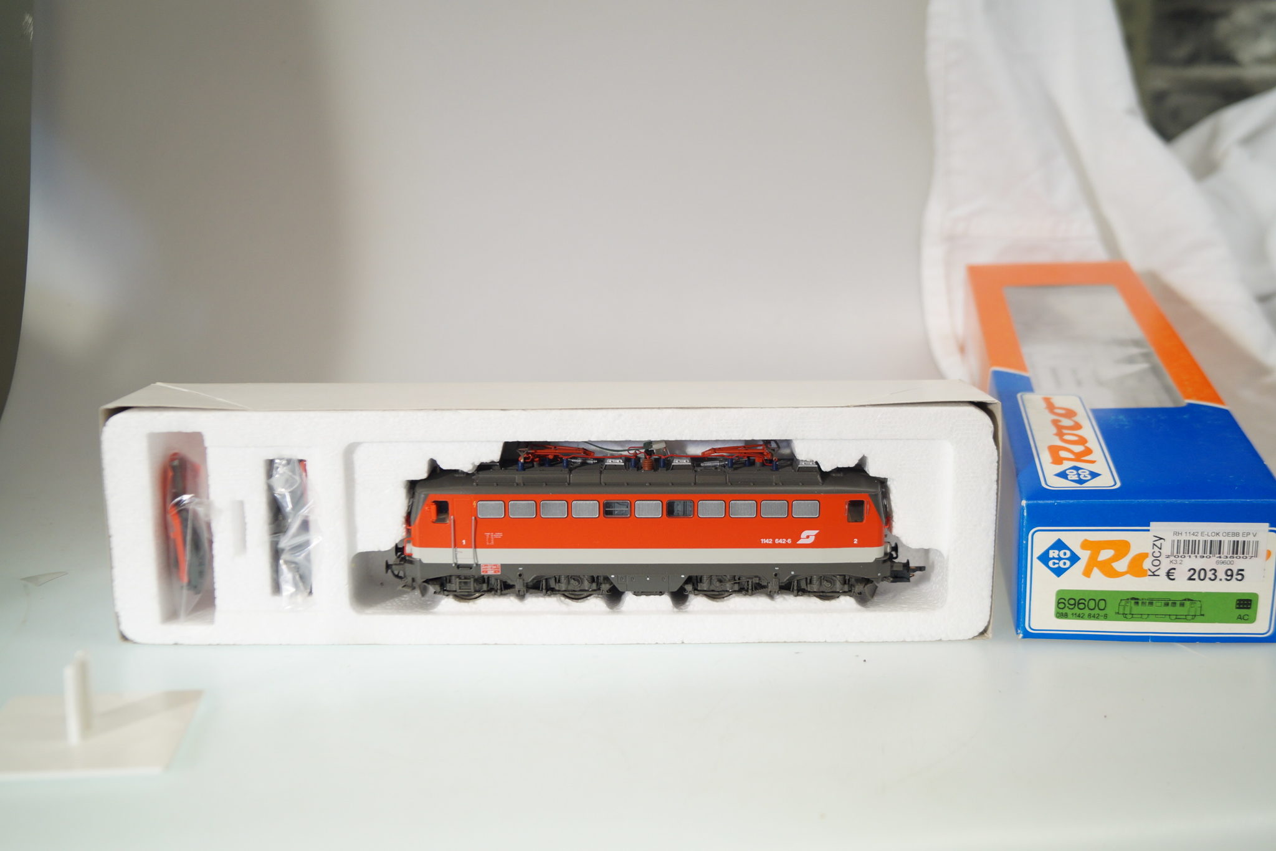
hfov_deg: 53.1
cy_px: 426
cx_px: 638
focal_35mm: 36
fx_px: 1276
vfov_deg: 36.9
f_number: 4
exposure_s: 1/160
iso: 320
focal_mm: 24
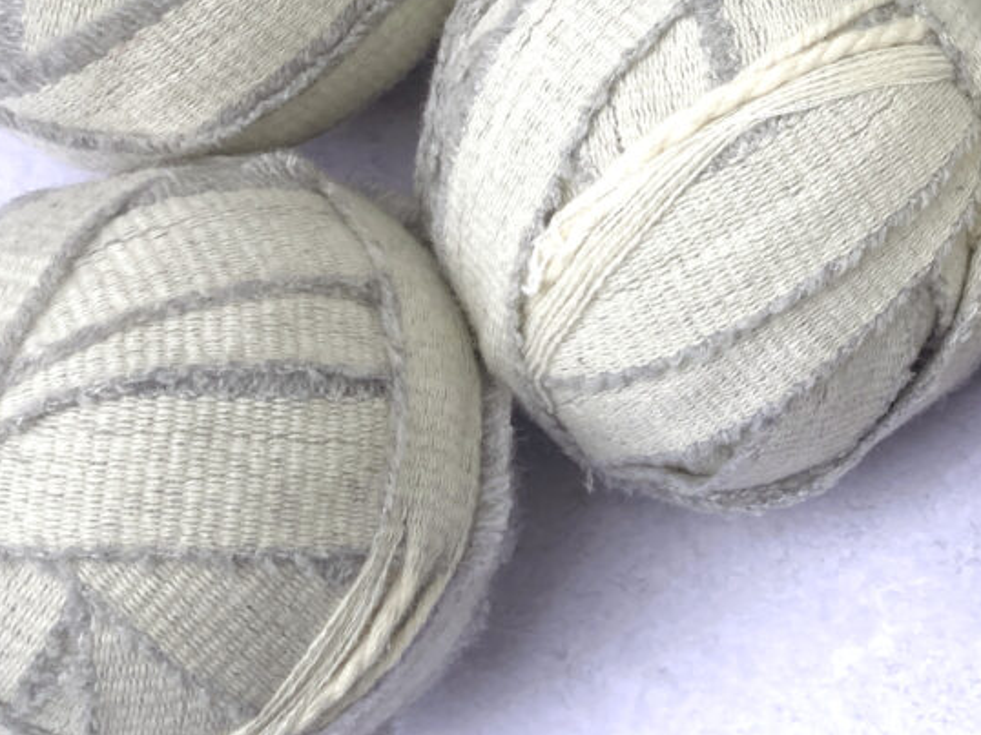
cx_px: 955
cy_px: -7
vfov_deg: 17.9
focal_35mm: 80
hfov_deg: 23.5
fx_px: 2266
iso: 20
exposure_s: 1/600
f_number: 1.8
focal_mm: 3.99
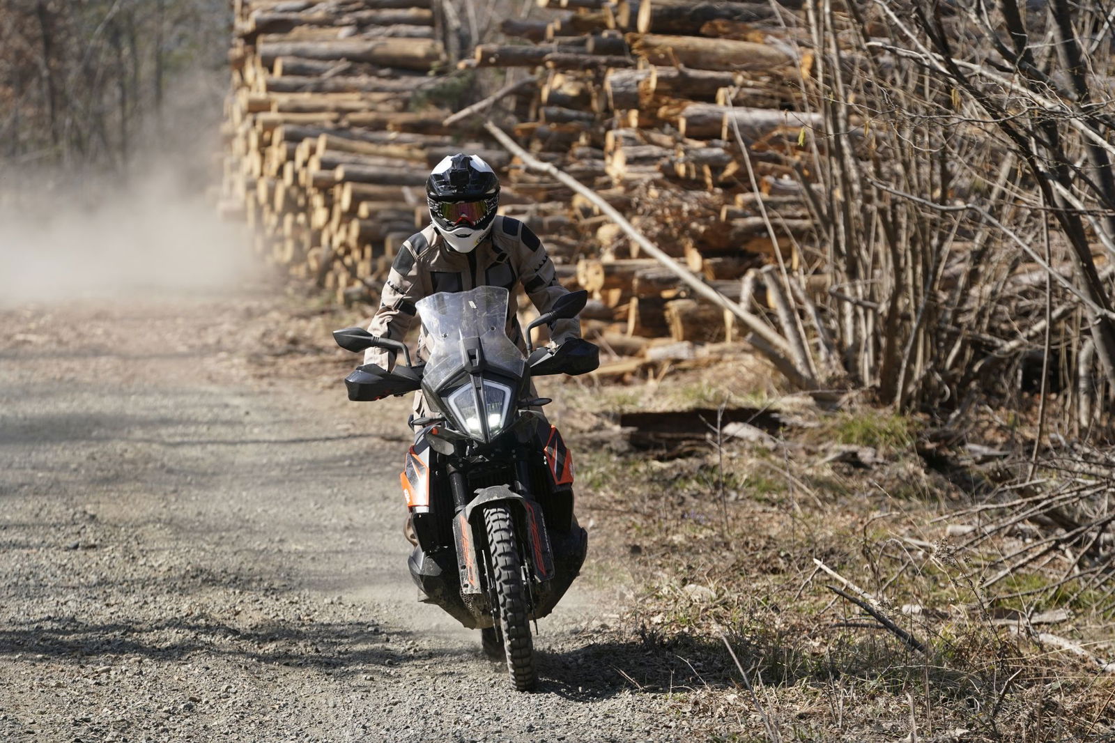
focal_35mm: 200
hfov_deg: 10.3
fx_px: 6193
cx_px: 558
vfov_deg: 6.9
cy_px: 372
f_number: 5
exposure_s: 1/1250
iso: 400
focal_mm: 200
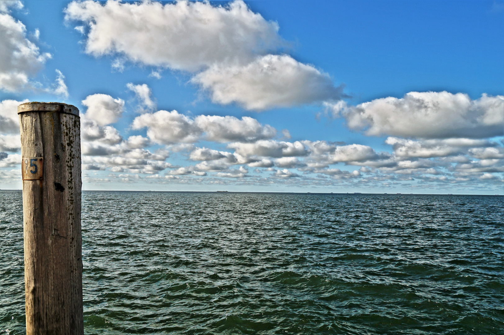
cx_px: 252
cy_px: 168
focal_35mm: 27
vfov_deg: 47.9
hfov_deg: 67.4
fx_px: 378
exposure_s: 1/640
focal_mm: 18
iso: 100
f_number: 8
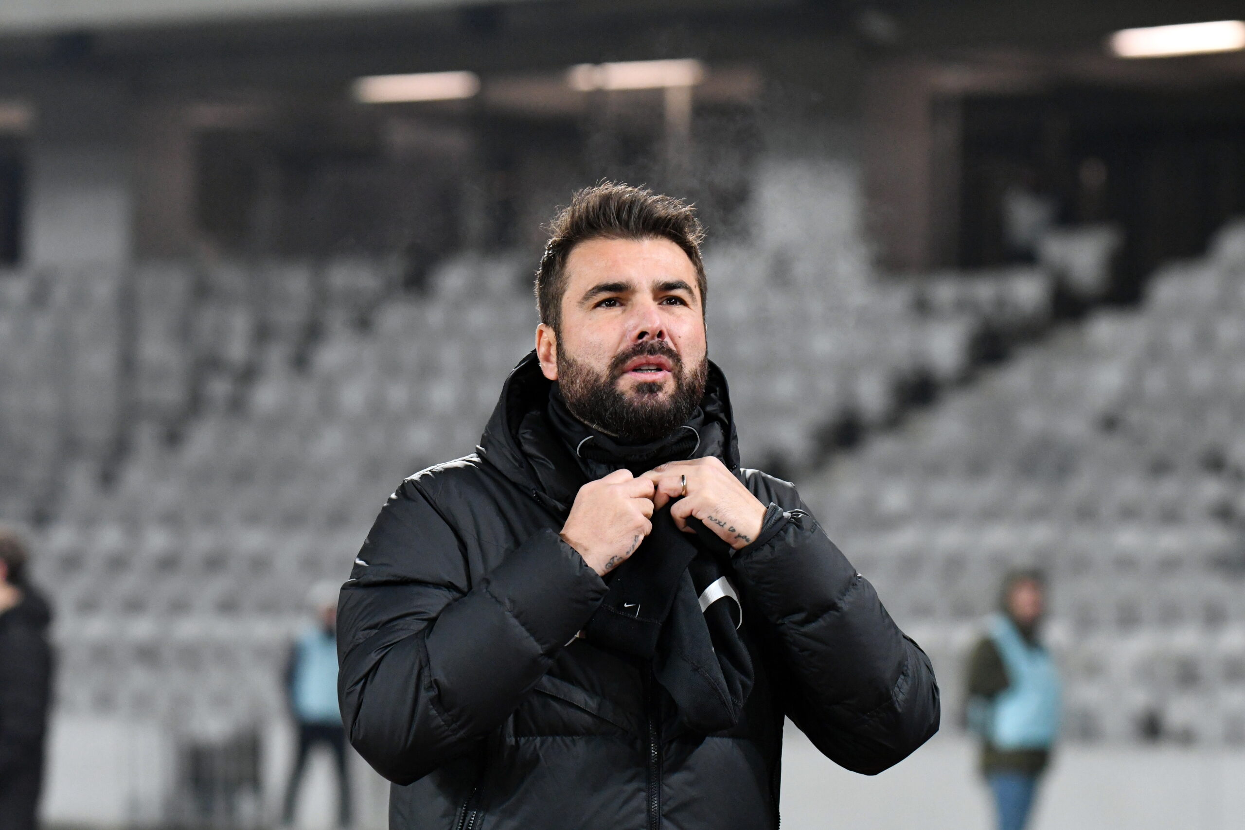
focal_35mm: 218
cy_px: 415
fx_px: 7522
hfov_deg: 9.5
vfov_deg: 6.3
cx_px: 622
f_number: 2.8
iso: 3200
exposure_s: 1/800
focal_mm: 145
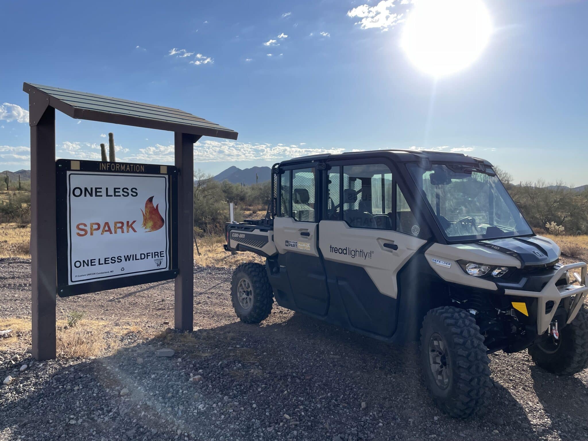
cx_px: 294
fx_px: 442
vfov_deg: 53.1
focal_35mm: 26
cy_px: 220
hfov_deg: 67.3
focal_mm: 4.2
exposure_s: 1/6494
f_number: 1.6
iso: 32
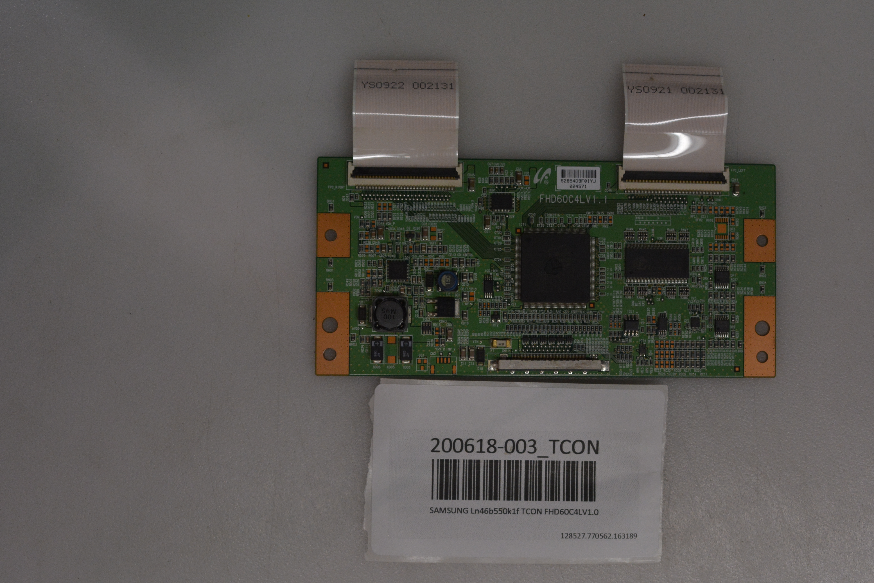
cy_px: 326
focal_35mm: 43
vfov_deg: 31.4
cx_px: 482
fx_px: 1035
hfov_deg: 45.7
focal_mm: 23
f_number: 7.1
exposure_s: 1/200
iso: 1000
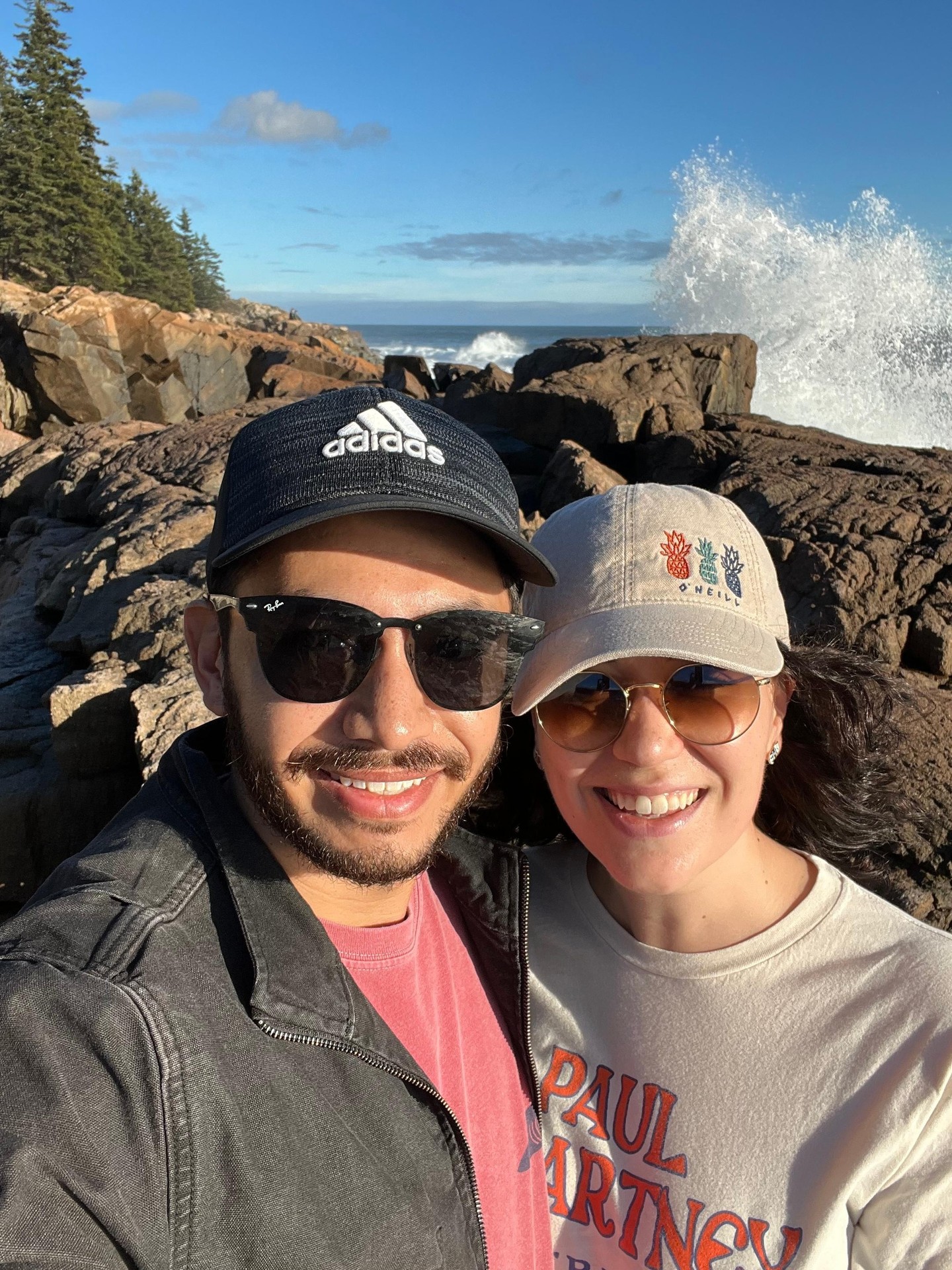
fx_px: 1100
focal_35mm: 30
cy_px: 635
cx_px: 476
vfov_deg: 60.0
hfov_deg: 46.8
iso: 32
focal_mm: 2.71
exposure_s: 1/806
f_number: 2.2
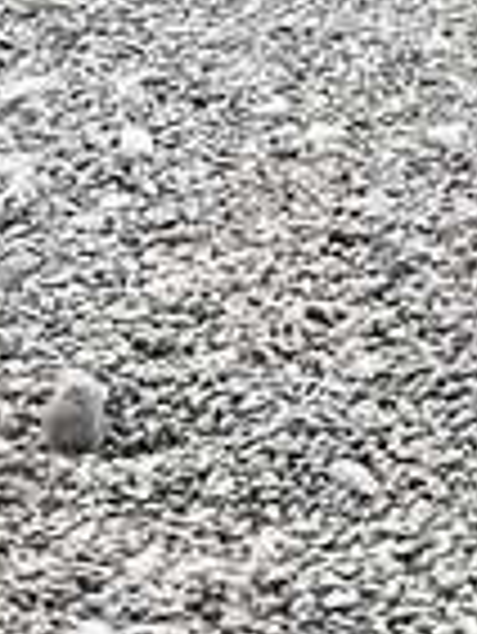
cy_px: -1412
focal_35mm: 246
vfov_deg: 7.0
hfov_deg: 5.3
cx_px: 1924
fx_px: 4513
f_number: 1.5
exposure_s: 1/3968
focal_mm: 5.7
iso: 50
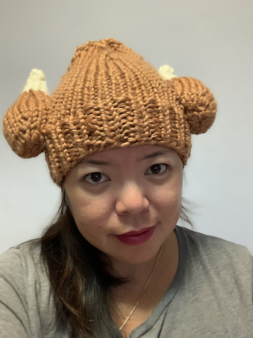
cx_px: 126
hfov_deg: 44.2
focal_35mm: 32
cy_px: 169
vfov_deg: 56.8
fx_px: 312
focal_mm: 2.87
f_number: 2.2
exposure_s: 1/14
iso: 640
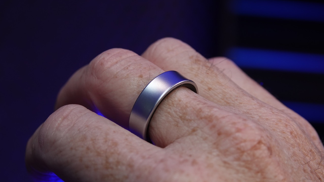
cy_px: 98
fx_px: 670
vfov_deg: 15.5
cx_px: 163
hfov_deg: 27.2
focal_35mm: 78
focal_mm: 27.24
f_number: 3.5
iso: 400
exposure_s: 1/160
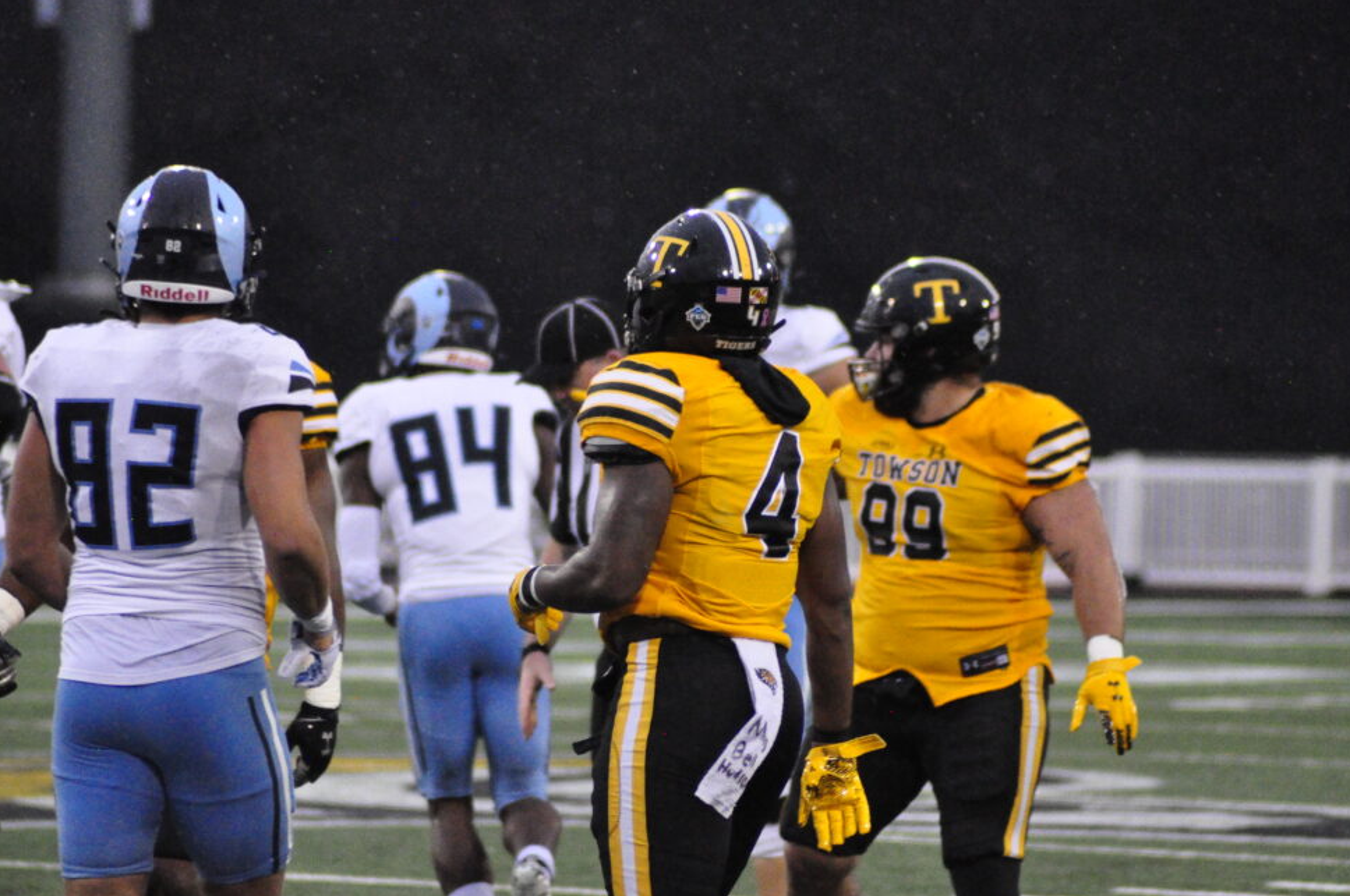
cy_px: 460
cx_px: 644
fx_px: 13072
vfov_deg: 3.9
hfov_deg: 5.9
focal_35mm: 349
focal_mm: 220
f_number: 5
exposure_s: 1/800
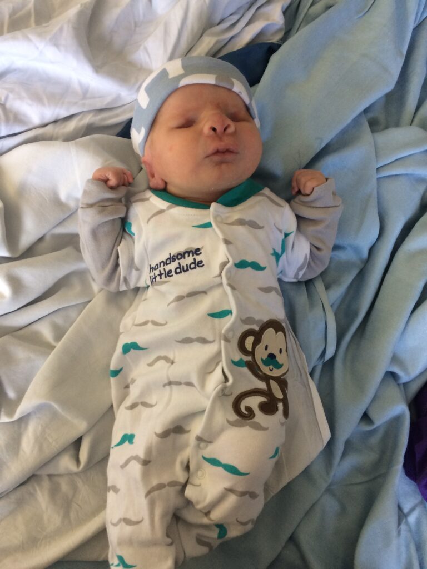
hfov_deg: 48.2
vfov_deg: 61.7
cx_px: 214
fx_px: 477
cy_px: 284
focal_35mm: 29
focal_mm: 4.15
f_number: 2.2
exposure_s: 1/30
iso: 80
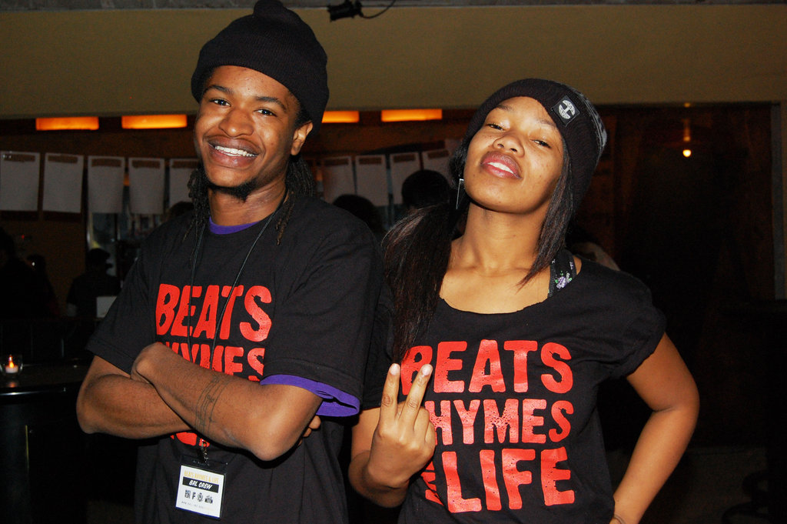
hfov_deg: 41.1
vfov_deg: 28.0
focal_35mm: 48
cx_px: 394
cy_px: 262
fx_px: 1048
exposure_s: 1/80
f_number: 6.3
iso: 800
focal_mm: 32
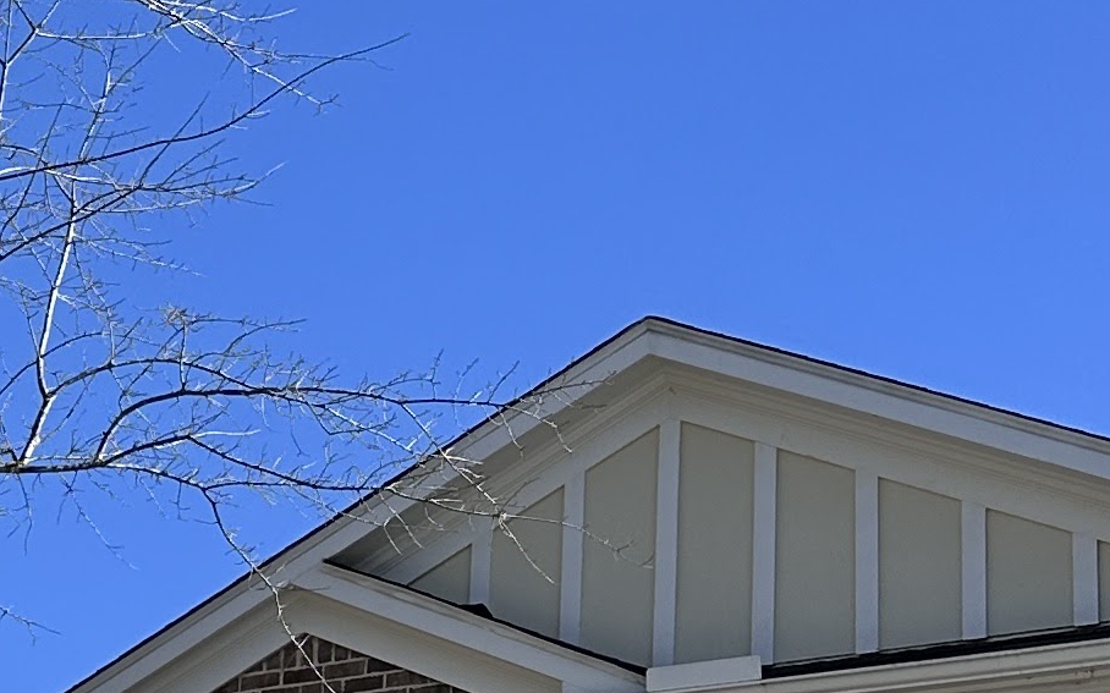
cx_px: -266
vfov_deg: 11.5
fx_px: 3418
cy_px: 561
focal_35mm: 113
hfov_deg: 17.5
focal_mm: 6.86
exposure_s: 1/3717
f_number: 1.78
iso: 80
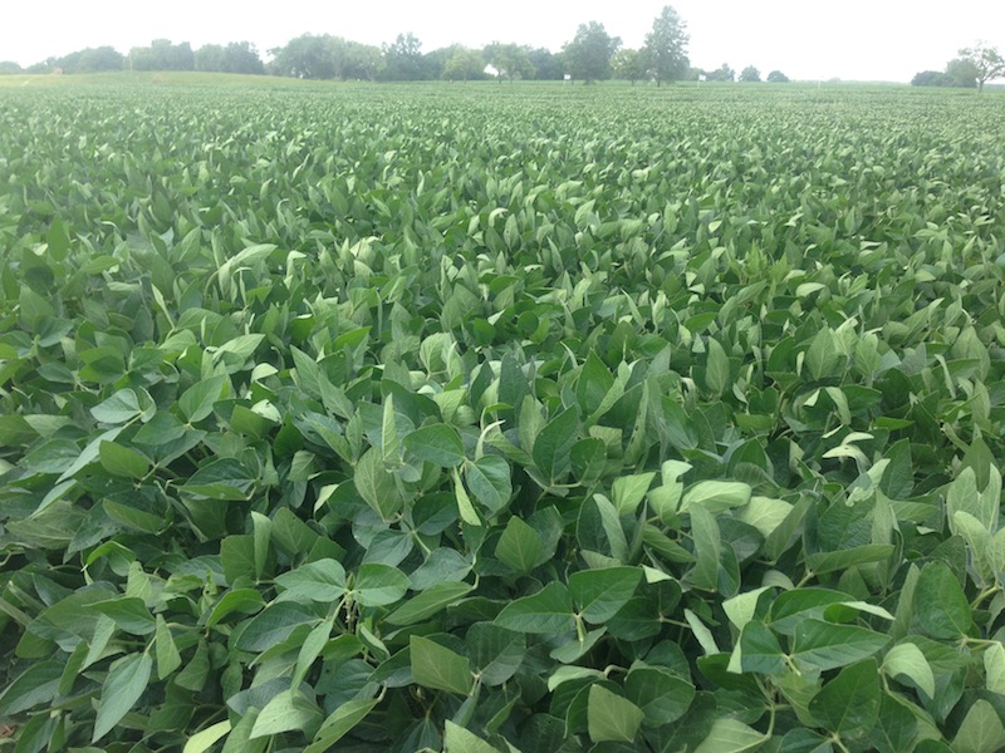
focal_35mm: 33
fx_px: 958
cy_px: 376
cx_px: 502
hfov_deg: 55.4
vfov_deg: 42.9
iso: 50
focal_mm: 4.12
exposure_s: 1/371
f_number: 2.4
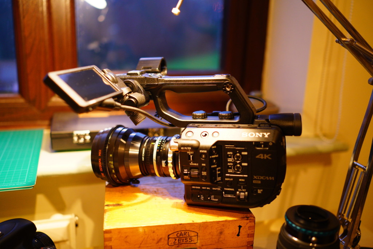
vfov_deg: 37.9
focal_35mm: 35
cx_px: 186
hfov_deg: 54.4
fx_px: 363
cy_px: 124
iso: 2000
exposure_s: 1/100
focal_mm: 35
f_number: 2
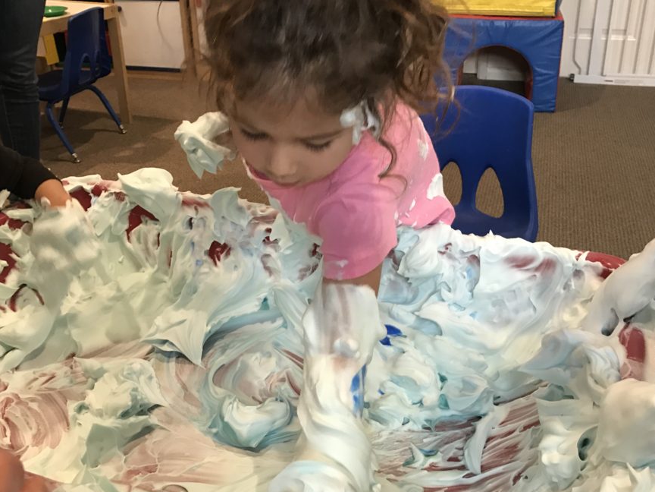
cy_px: 235
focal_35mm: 35
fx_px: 662
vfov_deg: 40.7
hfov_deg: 52.6
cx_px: 336
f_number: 1.8
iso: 50
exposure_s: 1/15
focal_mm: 3.99
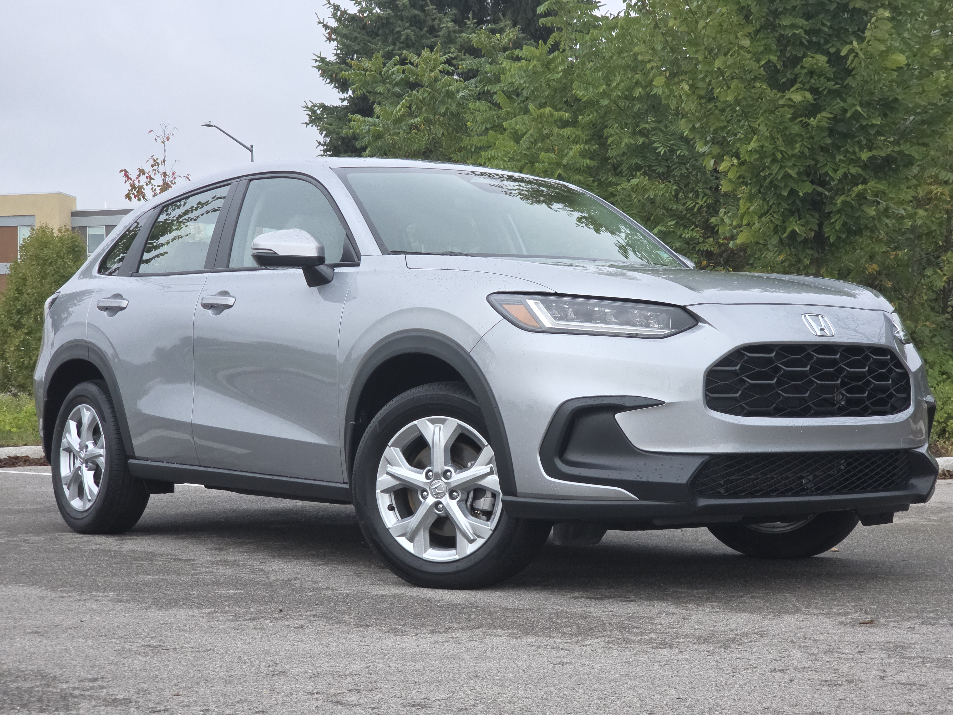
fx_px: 1900
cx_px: 476
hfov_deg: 28.2
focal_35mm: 69
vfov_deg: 21.3
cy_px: 358
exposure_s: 1/414
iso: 50
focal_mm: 7.9
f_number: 2.4
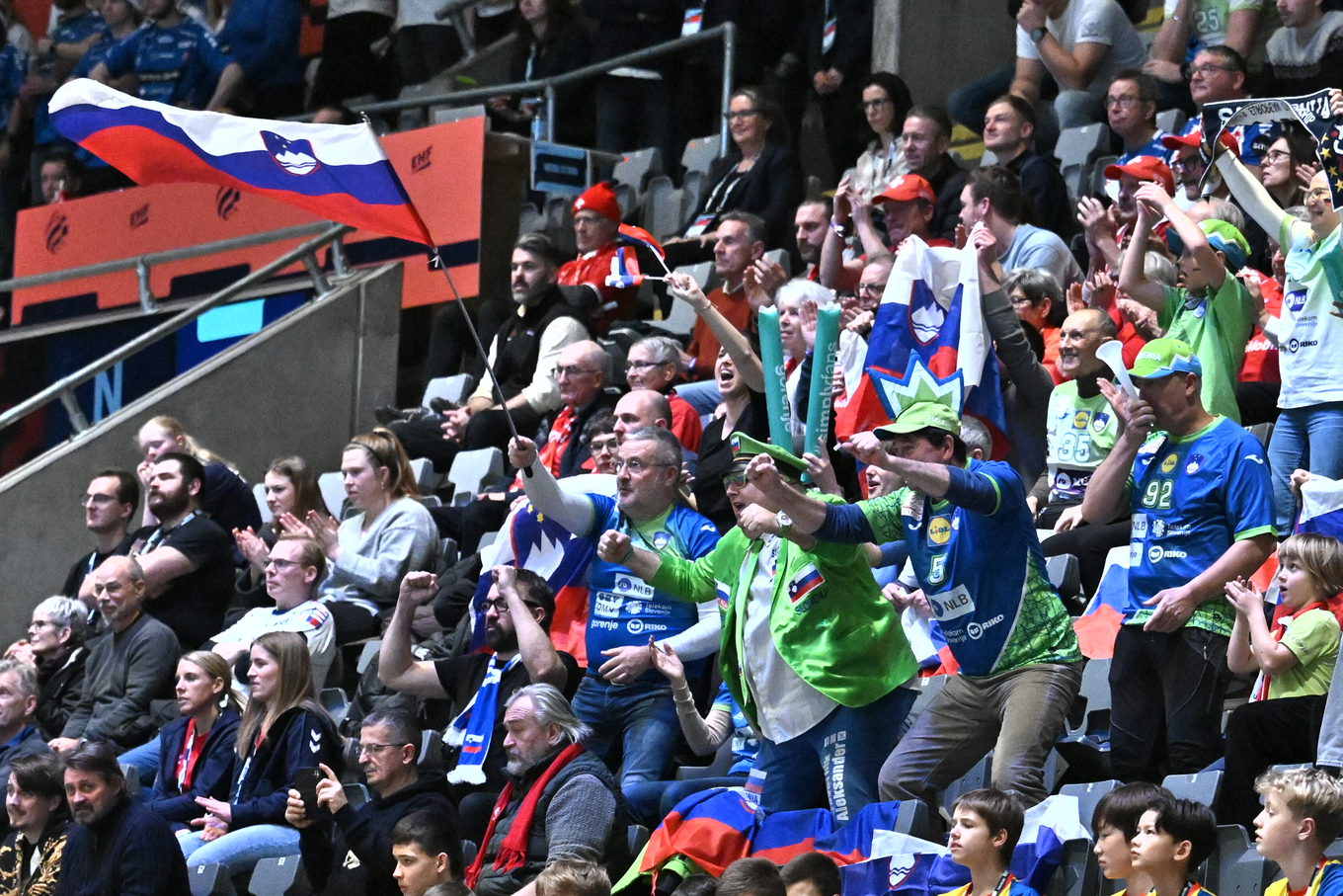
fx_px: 5857
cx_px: 672
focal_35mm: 157
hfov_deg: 13.1
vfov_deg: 8.7
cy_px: 448
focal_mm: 105
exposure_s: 1/800
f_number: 2.8
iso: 6400
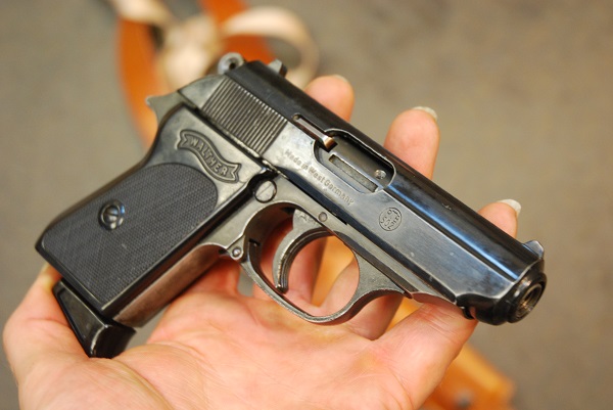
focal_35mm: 69
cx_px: 306
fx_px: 1176
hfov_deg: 29.2
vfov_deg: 19.8
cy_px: 205
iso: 800
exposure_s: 1/30
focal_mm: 46
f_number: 4.5
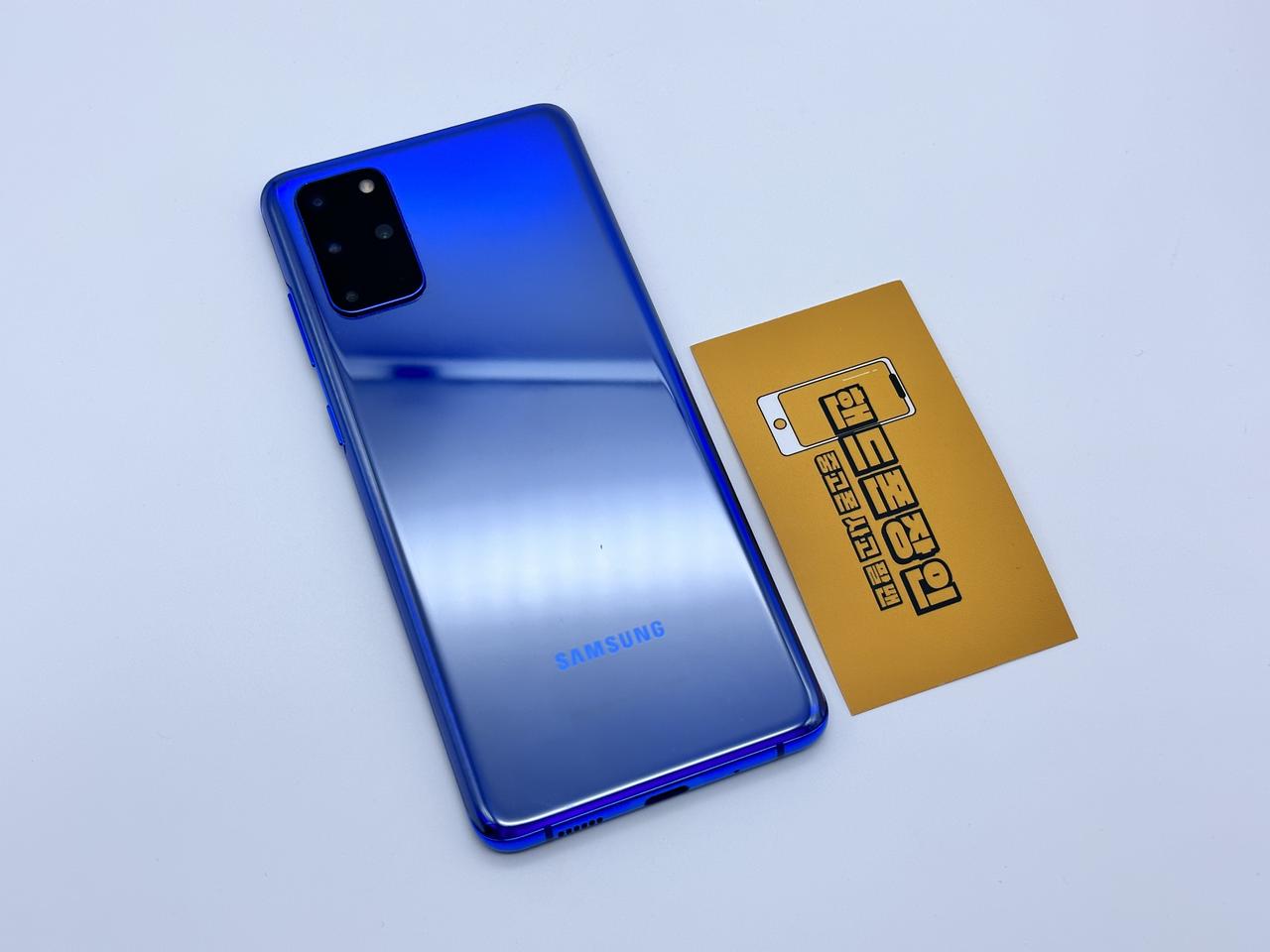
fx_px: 1761
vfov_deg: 30.3
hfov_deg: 39.7
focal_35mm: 48
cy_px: 476
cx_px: 635
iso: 64
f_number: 1.78
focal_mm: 6.86
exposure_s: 1/1453
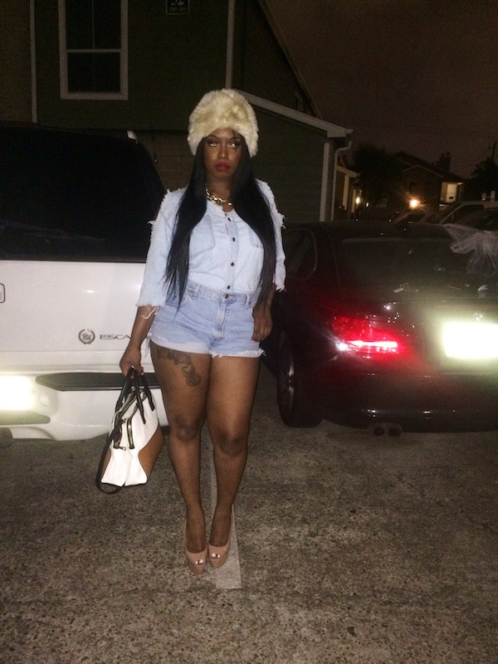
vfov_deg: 60.0
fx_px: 575
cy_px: 332
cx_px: 249
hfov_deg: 46.8
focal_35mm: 30
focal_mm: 4.12
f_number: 2.2
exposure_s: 1/16
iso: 500
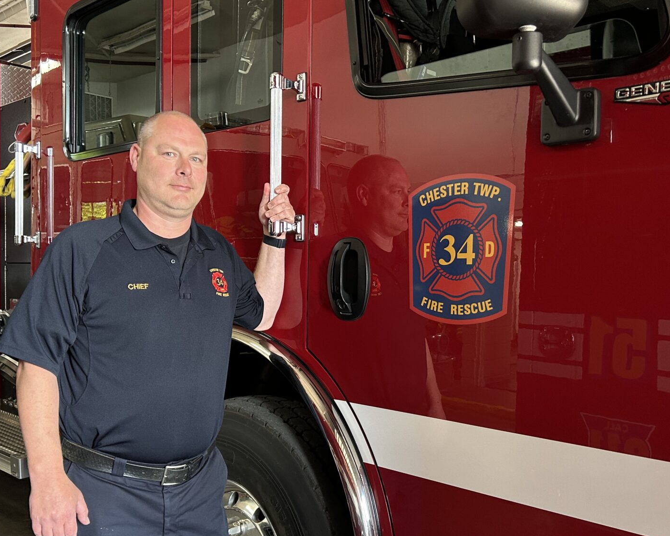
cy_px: 304
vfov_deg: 40.1
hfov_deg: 49.1
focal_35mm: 37
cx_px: 338
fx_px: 734
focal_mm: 5.7
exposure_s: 1/60
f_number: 1.5
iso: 160
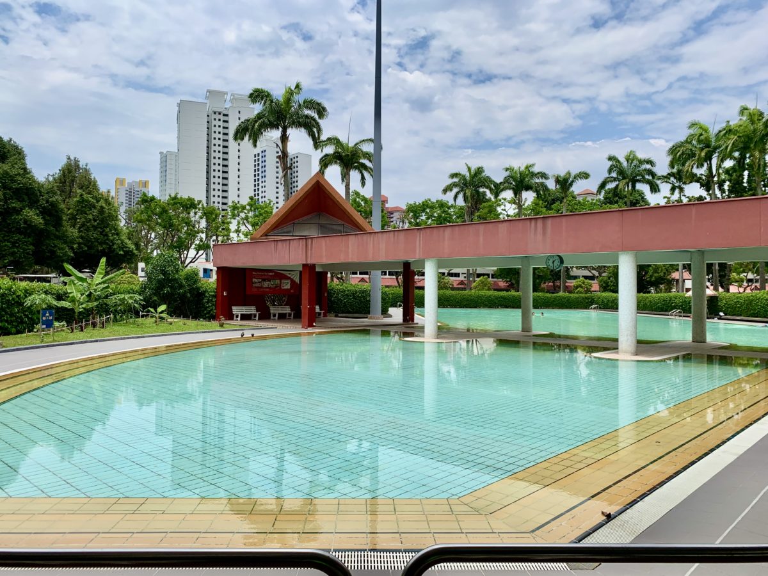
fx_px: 577
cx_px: 384
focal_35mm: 26
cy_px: 288
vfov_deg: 53.1
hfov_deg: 67.3
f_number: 1.8
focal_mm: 4.25
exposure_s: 1/3937
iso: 25
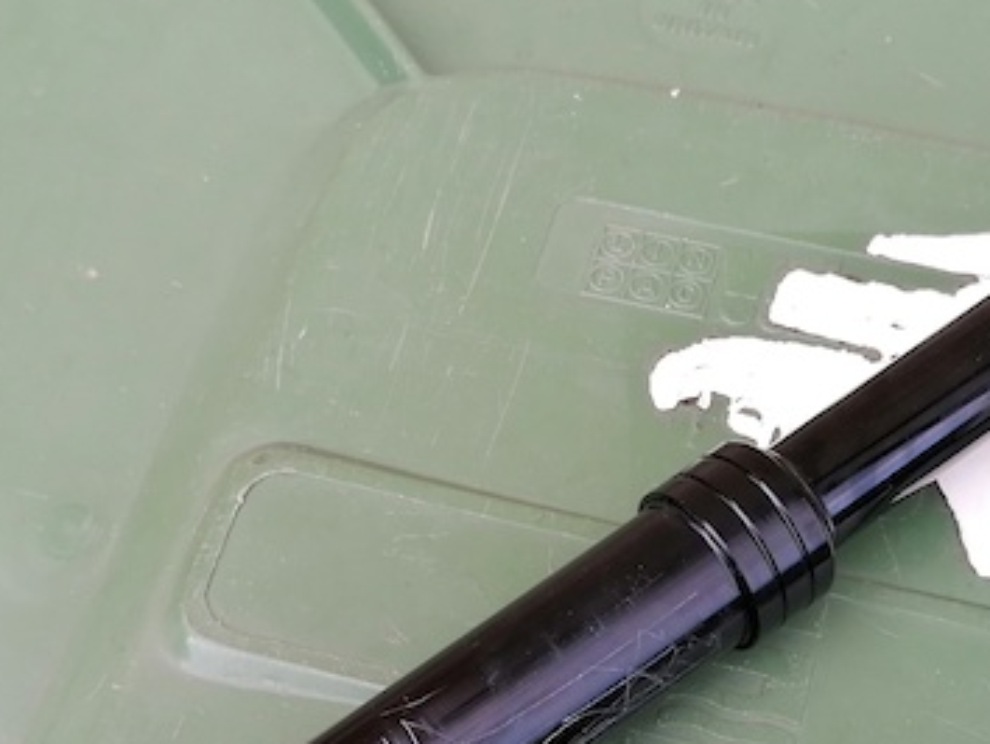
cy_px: 752
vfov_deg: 23.0
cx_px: 517
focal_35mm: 61
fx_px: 1746
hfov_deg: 31.7
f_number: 1.8
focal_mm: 4.75
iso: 50
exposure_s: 1/153
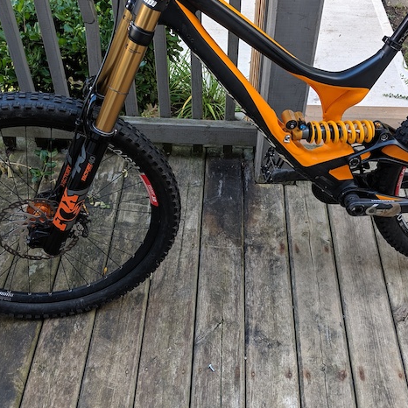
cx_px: 234
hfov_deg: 40.8
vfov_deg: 40.7
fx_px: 547
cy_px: 163
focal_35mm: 41
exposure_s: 1/125
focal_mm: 4.44
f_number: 1.8
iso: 54
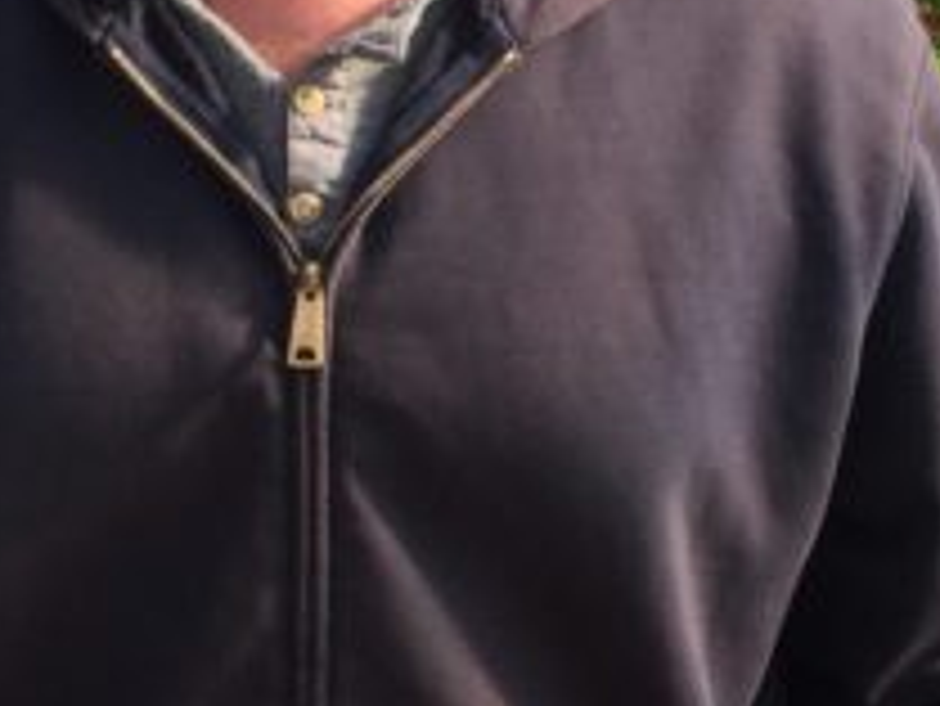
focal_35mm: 142
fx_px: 3858
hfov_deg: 13.9
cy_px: 648
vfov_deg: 10.4
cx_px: 396
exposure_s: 1/1068
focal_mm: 4.15
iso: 32
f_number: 2.2
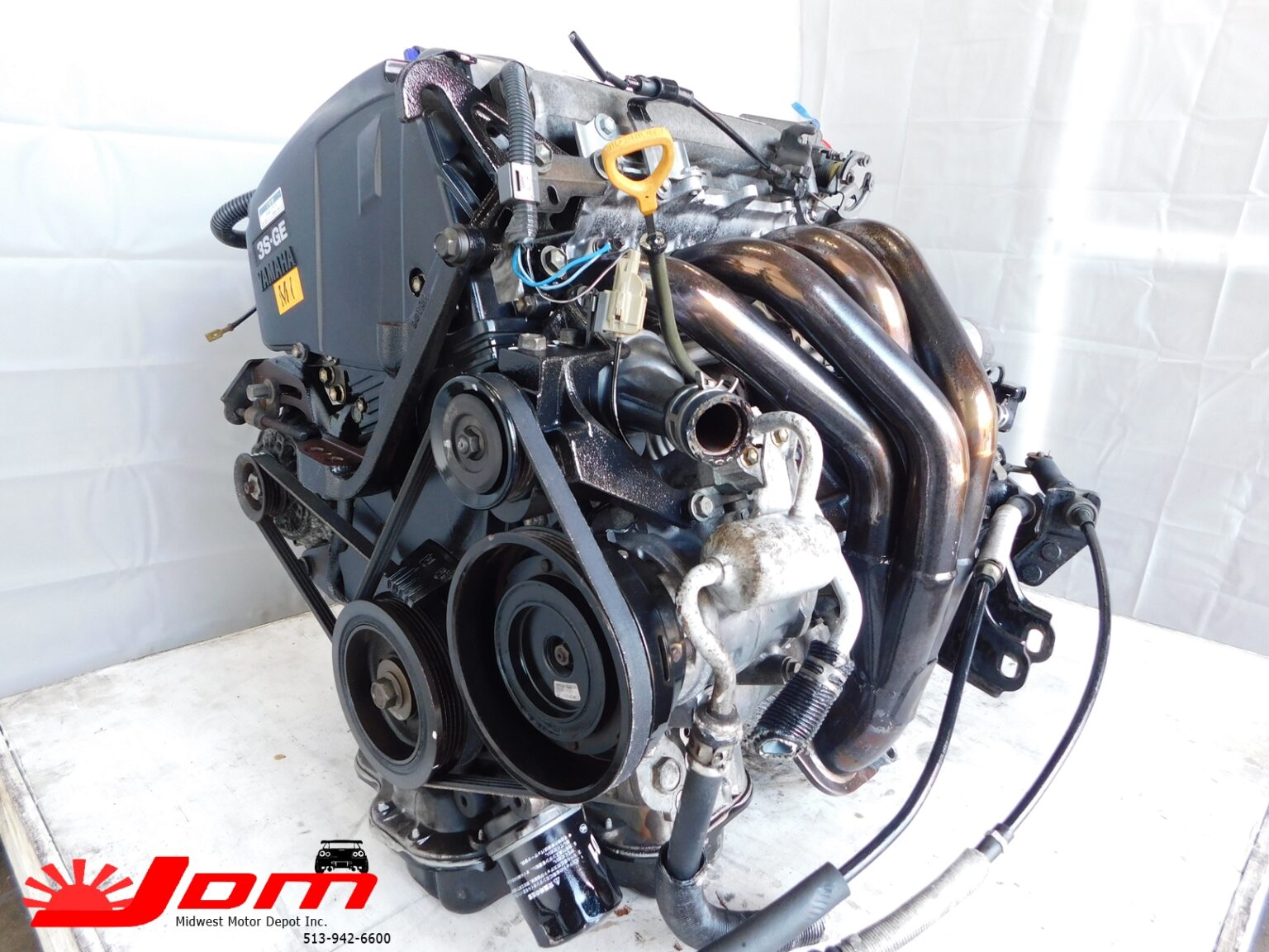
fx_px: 843
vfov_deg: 58.9
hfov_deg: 73.9
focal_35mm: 23
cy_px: 476
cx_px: 634
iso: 200
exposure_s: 1/30
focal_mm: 4
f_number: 3
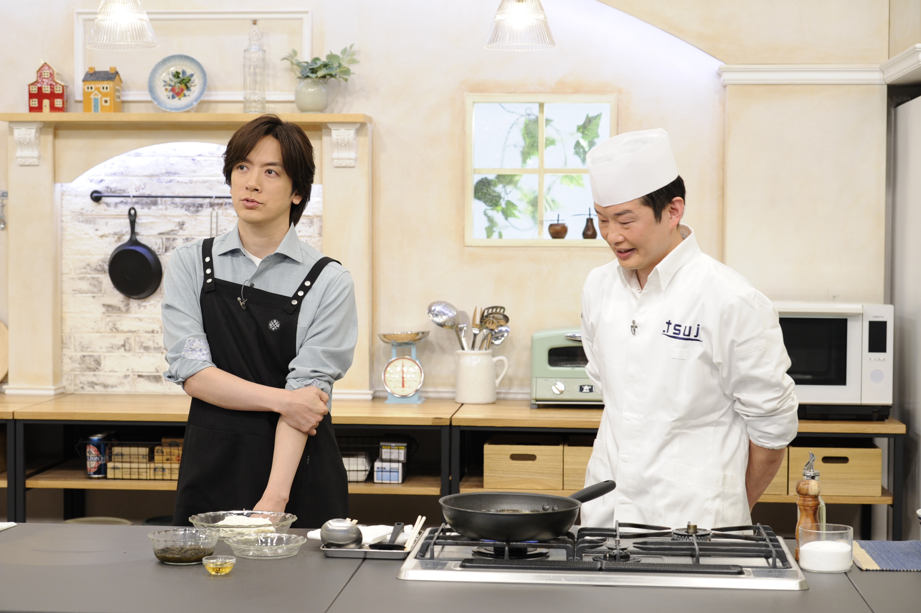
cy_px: 306
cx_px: 460
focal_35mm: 70
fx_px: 1790
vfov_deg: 19.4
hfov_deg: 28.9
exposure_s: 1/125
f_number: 5
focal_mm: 70
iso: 1600
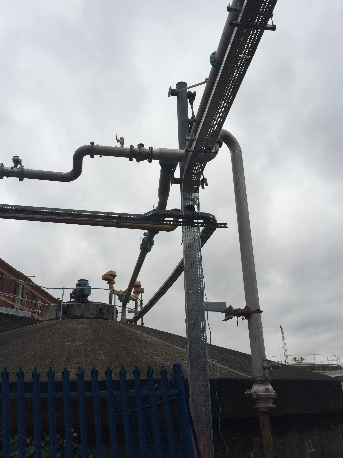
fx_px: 410
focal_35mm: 31
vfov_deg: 58.3
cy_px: 233
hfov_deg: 45.4
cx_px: 176
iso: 32
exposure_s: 1/275
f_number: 2.2
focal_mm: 4.12
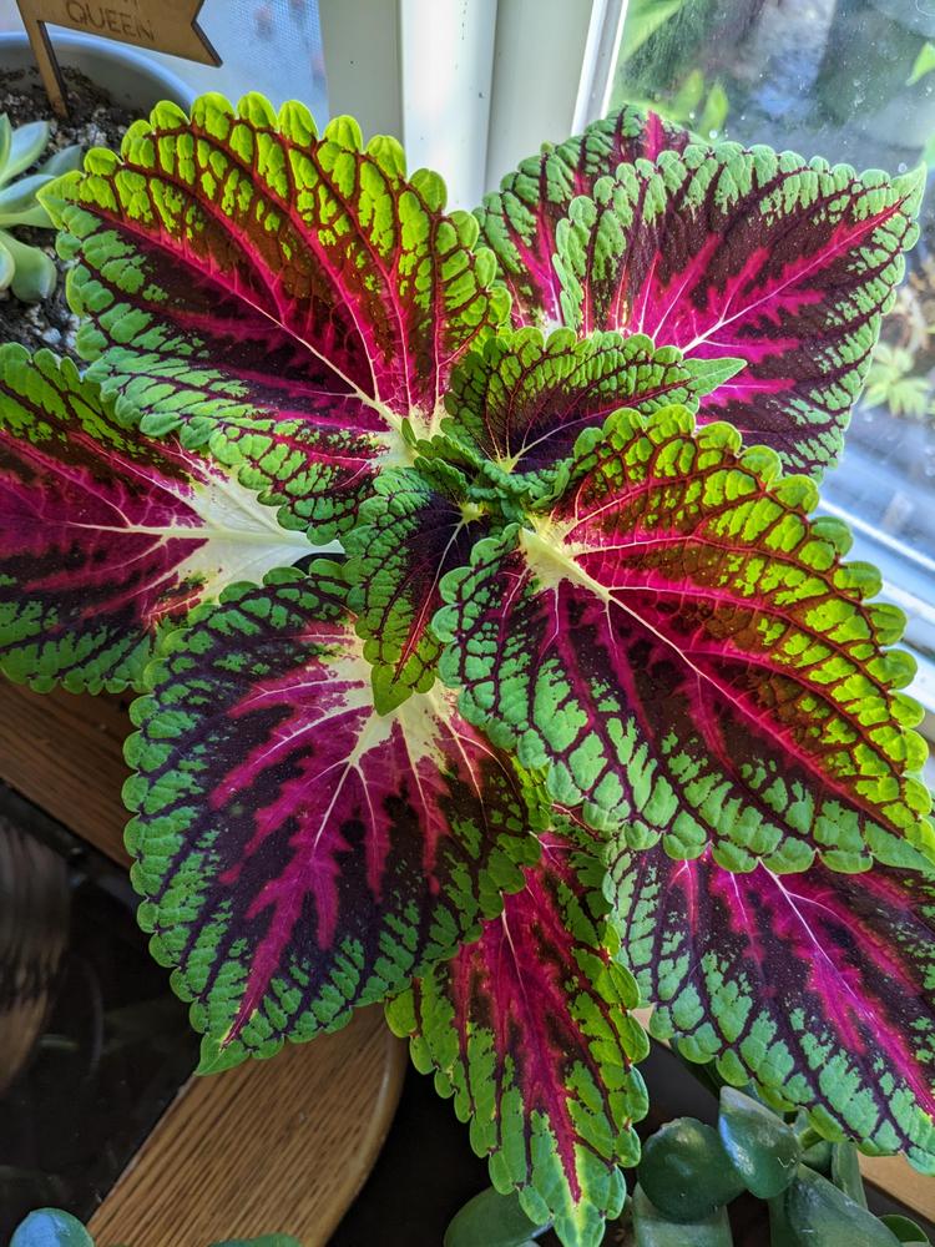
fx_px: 972
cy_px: 624
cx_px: 468
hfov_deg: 51.4
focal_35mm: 27
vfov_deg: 65.3
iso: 32
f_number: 1.73
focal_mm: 4.38
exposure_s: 1/46.9
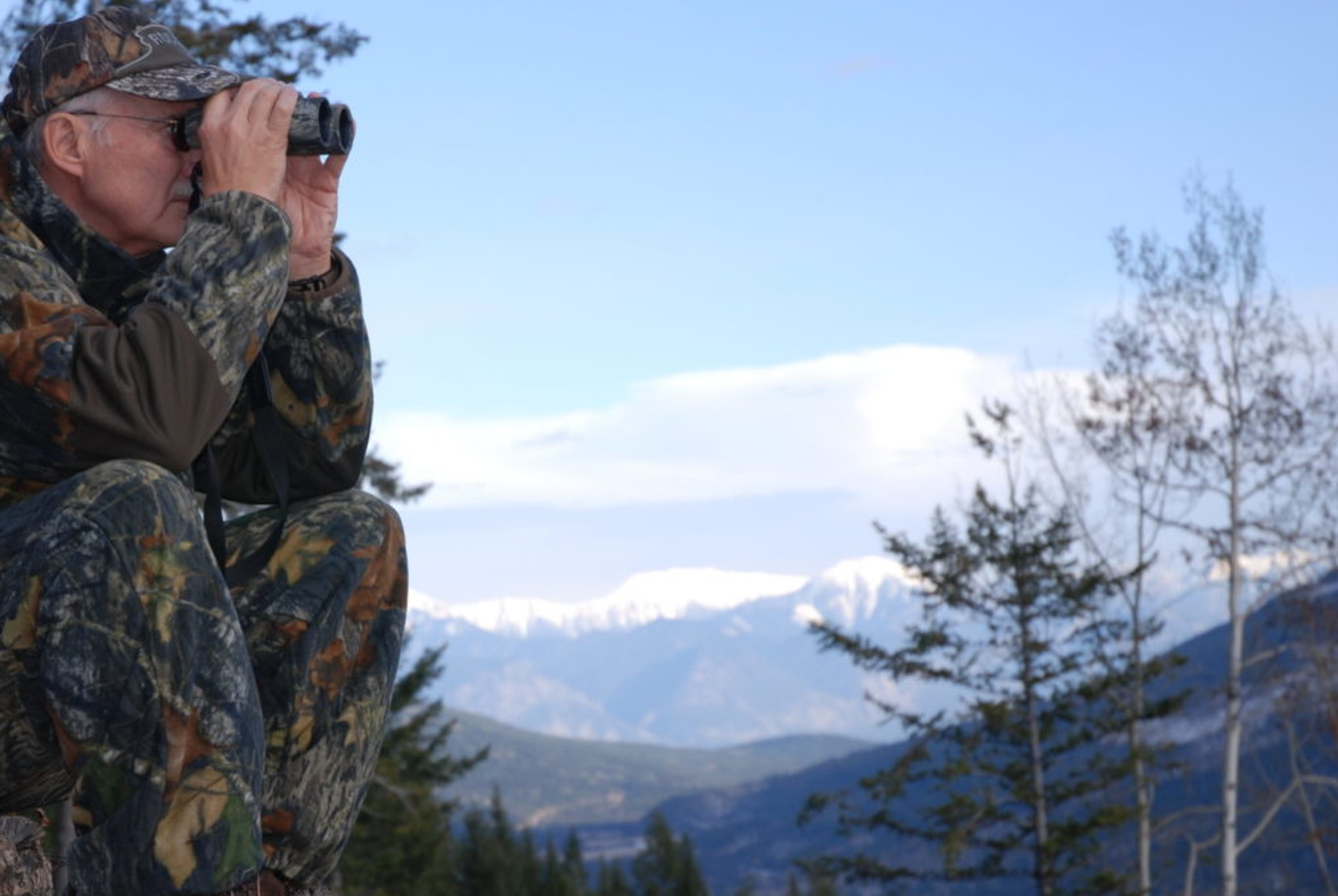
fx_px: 3721
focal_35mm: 100
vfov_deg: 13.7
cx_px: 427
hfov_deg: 20.3
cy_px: 501
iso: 100
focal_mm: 48
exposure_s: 1/200
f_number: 5
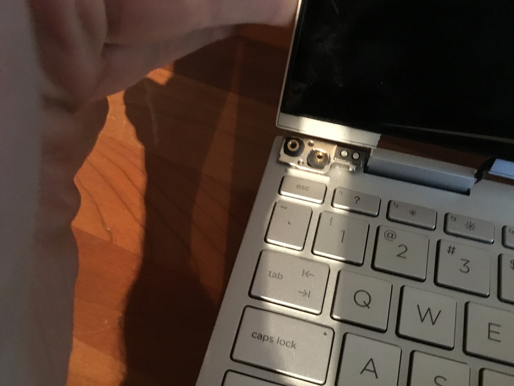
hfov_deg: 58.4
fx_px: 460
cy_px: 193
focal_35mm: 31
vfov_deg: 45.4
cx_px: 257
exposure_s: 1/15
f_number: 2.4
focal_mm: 3.3
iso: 500
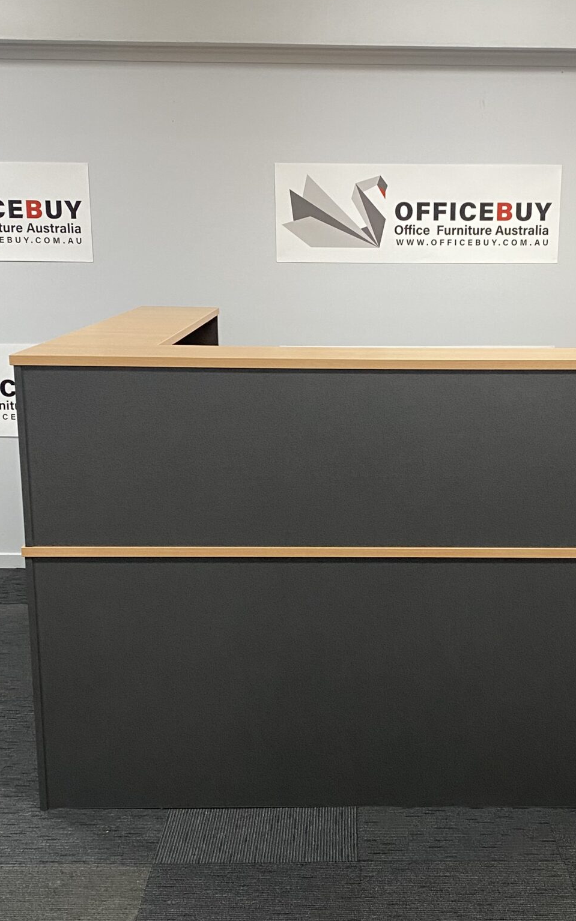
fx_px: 1155
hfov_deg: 27.8
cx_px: 378
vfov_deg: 43.4
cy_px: 520
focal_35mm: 46
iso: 160
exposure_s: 1/50
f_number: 1.8
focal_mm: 4.25
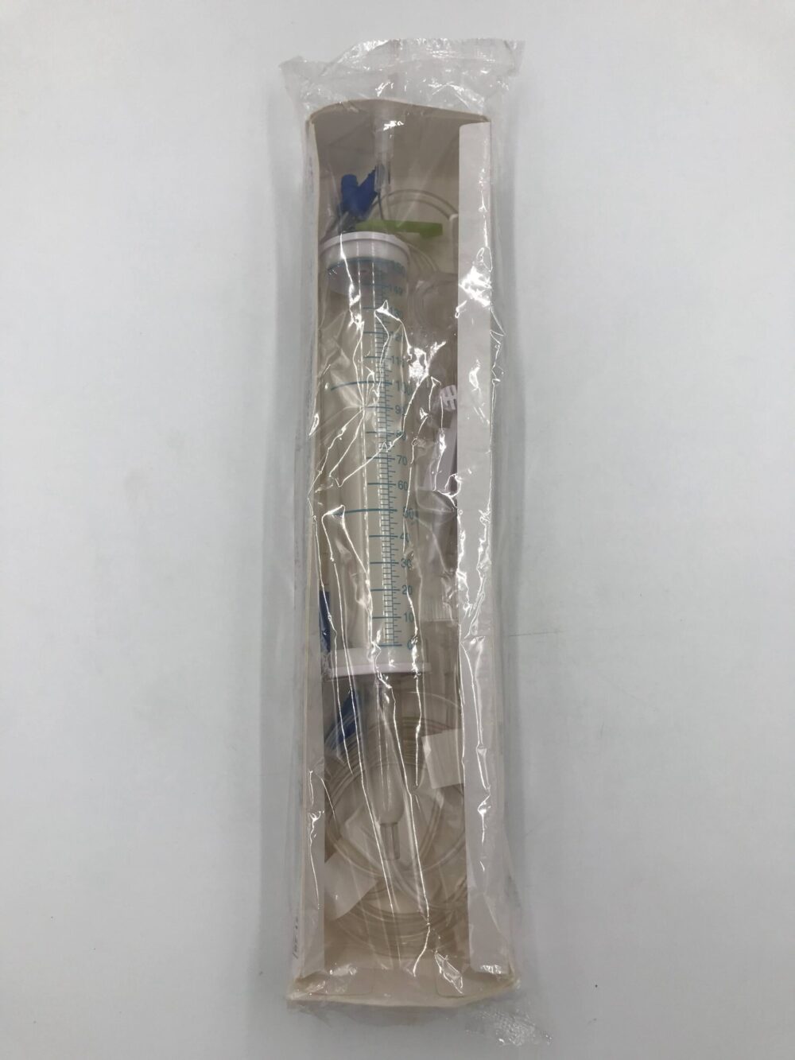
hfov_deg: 49.8
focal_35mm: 28
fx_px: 857
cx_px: 398
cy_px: 530
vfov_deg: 63.4
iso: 20
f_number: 1.8
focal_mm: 3.99
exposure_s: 1/242
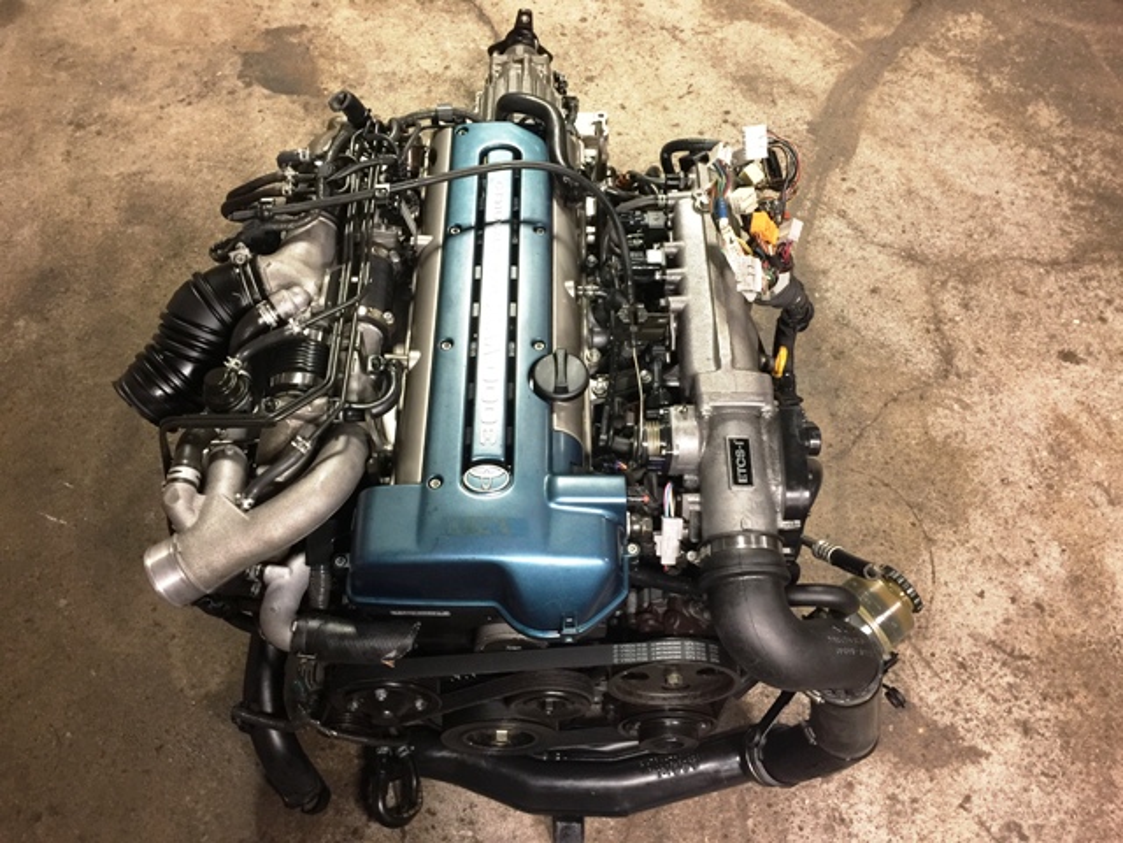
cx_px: 562
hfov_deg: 61.7
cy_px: 422
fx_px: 941
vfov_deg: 48.2
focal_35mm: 29
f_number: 2.2
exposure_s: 1/10
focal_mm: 4.15
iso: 125
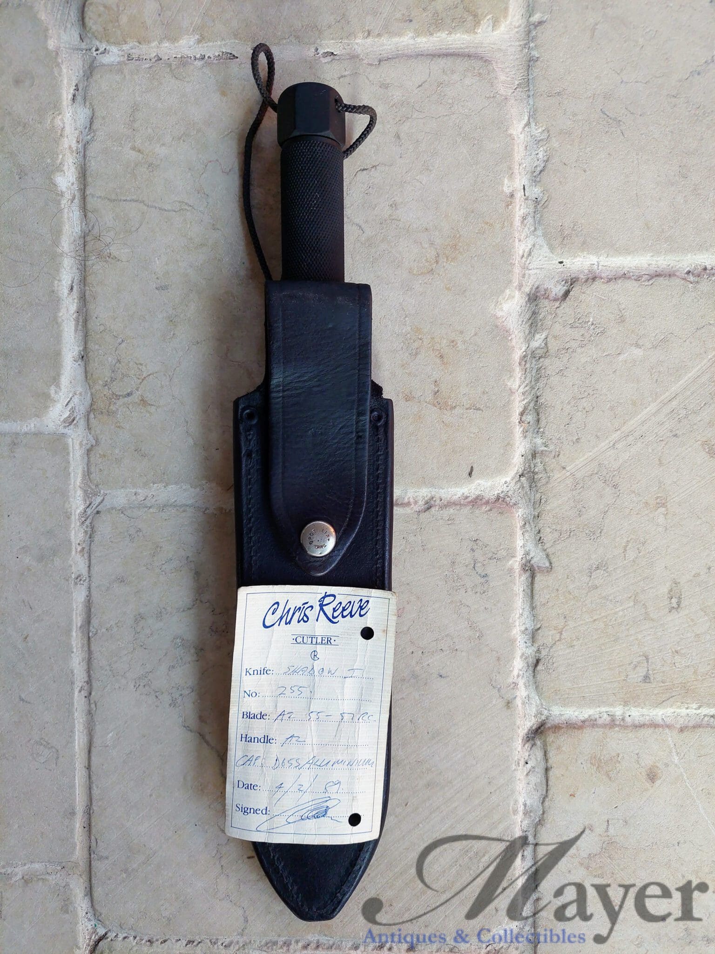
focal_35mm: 24
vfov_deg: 71.6
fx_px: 661
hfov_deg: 56.8
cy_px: 477
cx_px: 358
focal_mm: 5.23
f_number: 1.8
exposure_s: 1/60
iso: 80
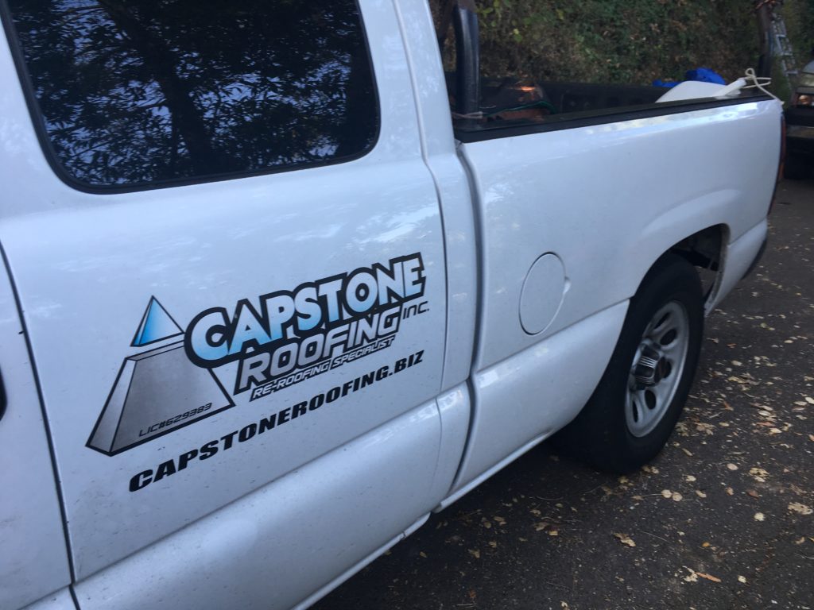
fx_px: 682
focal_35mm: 29
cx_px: 407
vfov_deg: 48.2
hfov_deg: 61.7
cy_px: 305
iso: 25
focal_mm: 4.15
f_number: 2.2
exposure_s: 1/60
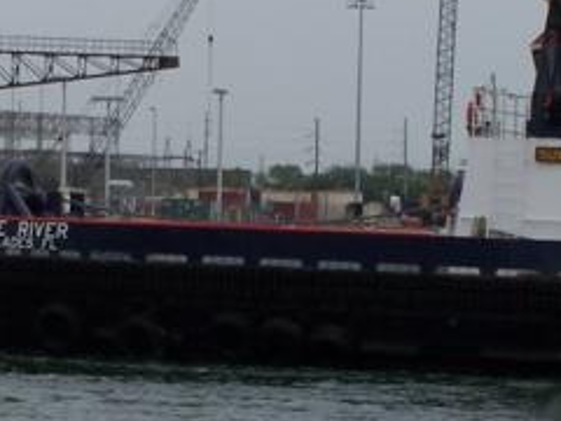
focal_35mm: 273
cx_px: 255
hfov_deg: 7.3
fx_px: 4424
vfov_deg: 5.4
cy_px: 150
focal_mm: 13.7
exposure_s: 1/500
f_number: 6.3
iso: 80
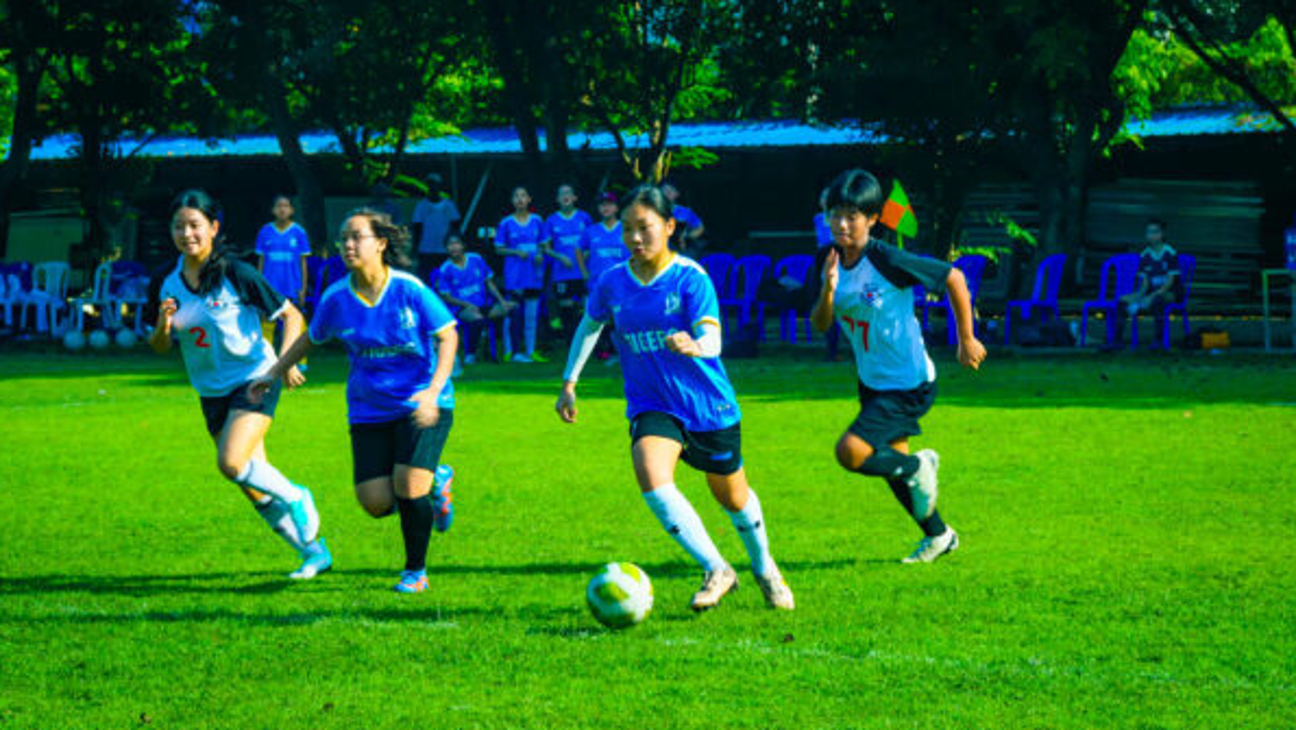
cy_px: 327
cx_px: 647
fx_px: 5156
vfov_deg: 8.1
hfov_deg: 14.3
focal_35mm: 150
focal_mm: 95
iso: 200
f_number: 11
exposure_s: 1/200
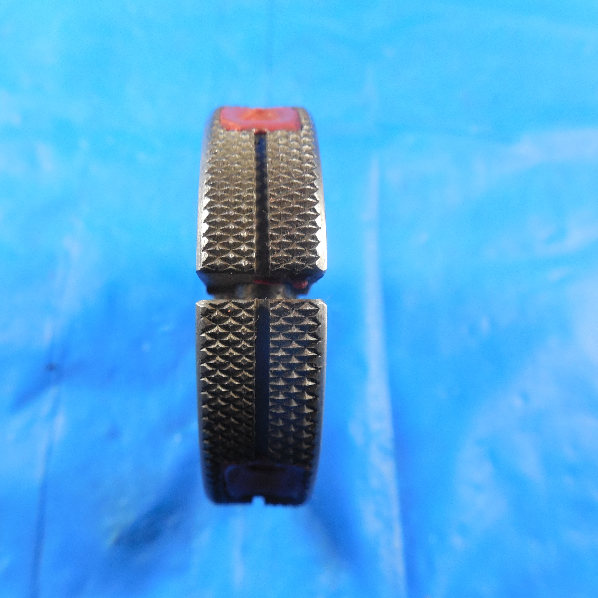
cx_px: 266
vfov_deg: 54.0
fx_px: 586
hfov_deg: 53.9
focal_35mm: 30
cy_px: 300
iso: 360
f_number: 3.3
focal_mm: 4.5
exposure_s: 1/30
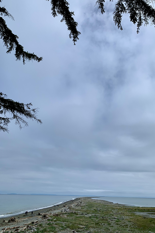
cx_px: 81
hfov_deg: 46.4
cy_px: 115
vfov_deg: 65.5
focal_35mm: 28
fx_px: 181
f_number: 1.8
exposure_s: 1/4274
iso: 25
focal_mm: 4.25
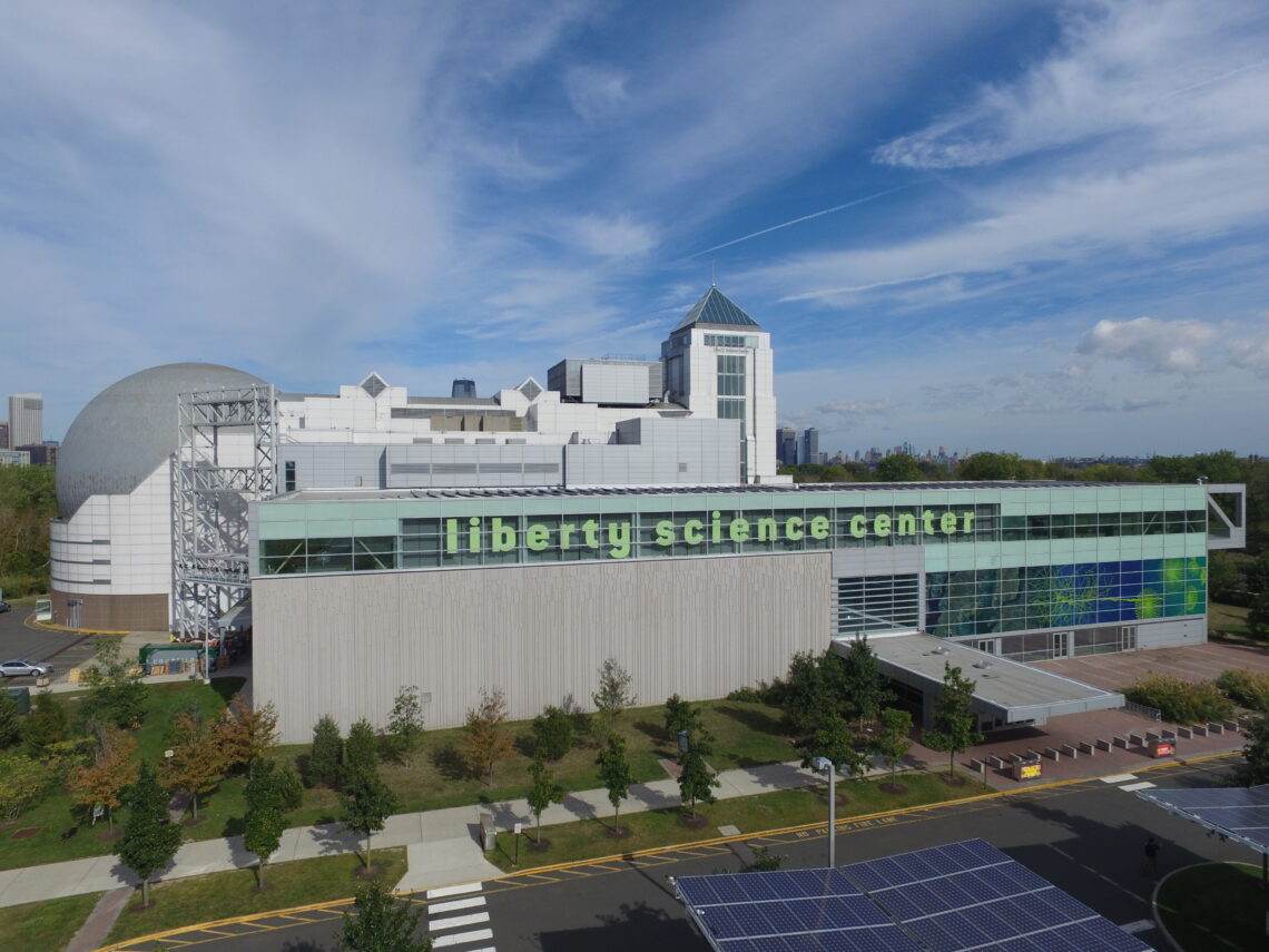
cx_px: 634
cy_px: 476
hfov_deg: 81.7
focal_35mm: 20
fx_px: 733
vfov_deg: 66.0
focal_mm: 3.61
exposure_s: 1/2151
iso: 100
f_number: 2.8
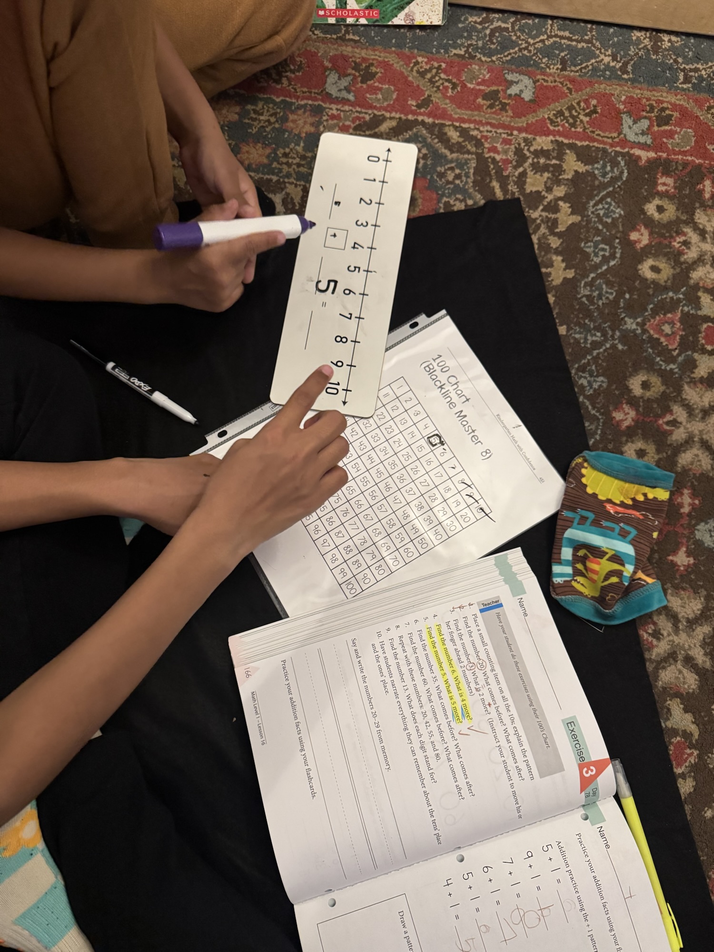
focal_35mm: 24
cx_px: 357
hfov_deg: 56.8
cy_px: 476
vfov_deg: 71.6
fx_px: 660
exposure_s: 1/60
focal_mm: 6.76
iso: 800
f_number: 1.78
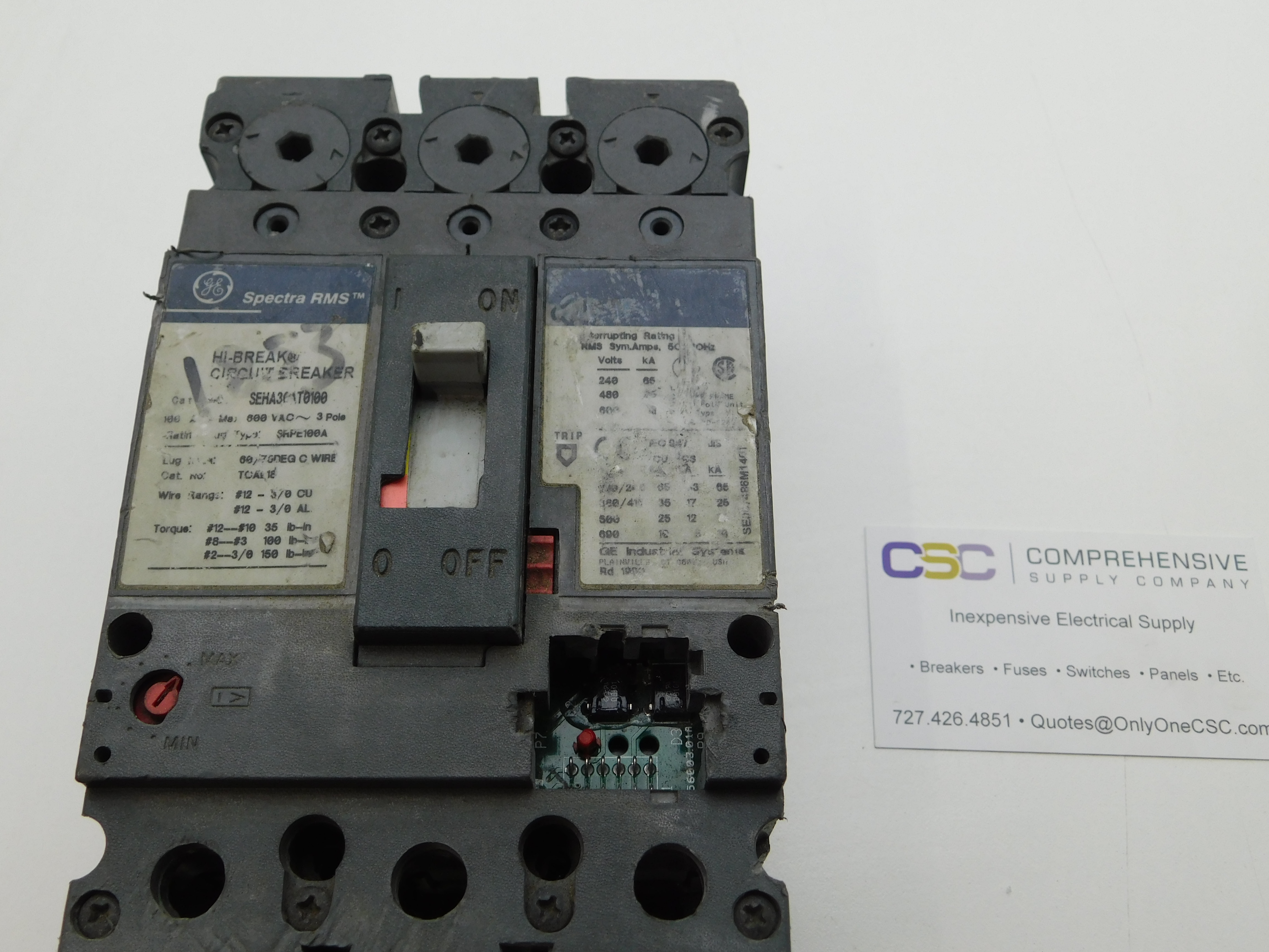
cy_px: 476
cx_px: 634
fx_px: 1320
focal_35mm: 36
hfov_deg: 51.4
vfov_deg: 39.7
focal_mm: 6.3
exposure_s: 1/60
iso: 125
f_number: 3.5
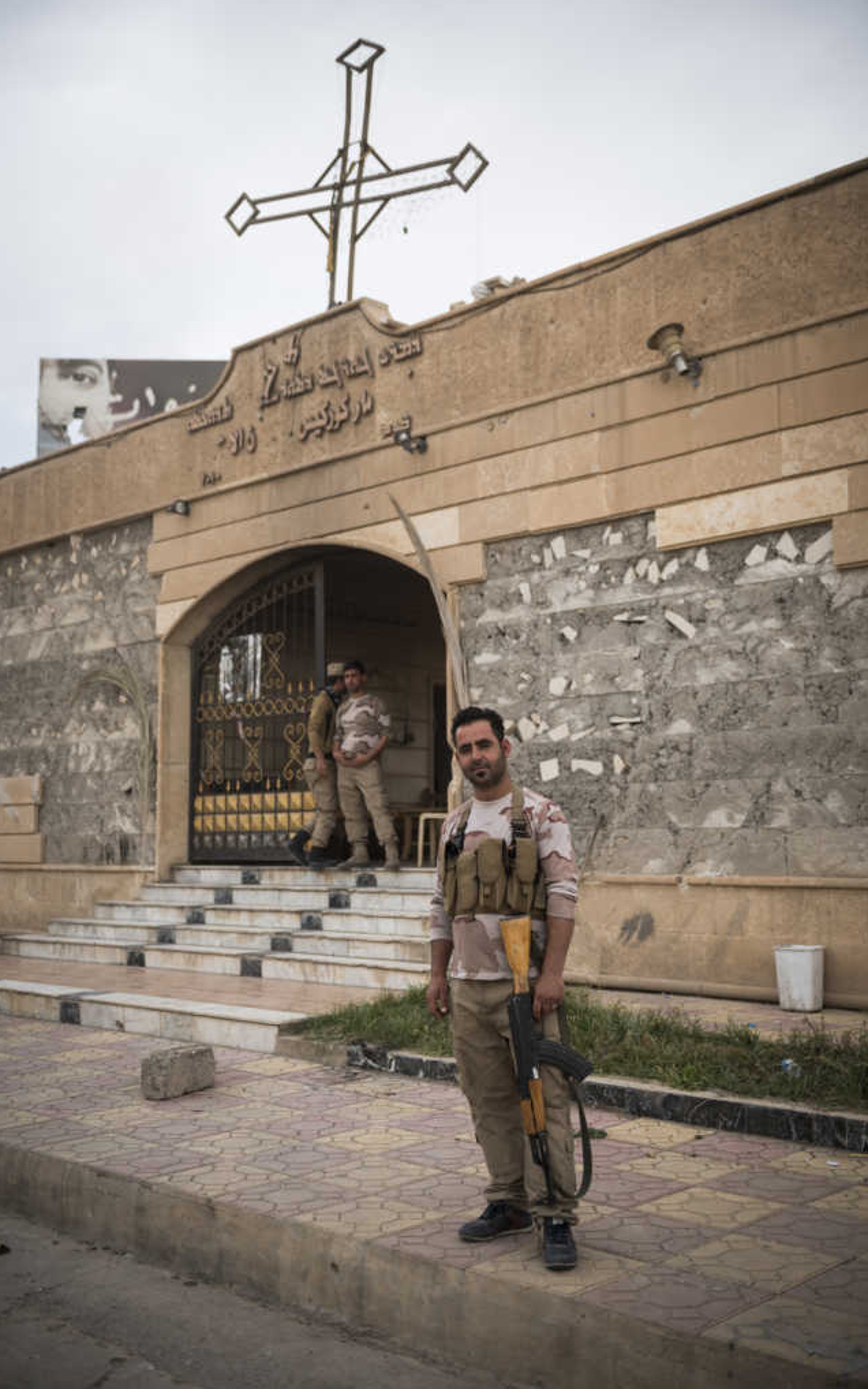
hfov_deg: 32.8
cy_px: 692
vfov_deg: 50.4
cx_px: 430
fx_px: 1475
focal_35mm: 39
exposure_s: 1/1000
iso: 100
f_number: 2.8
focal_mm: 38
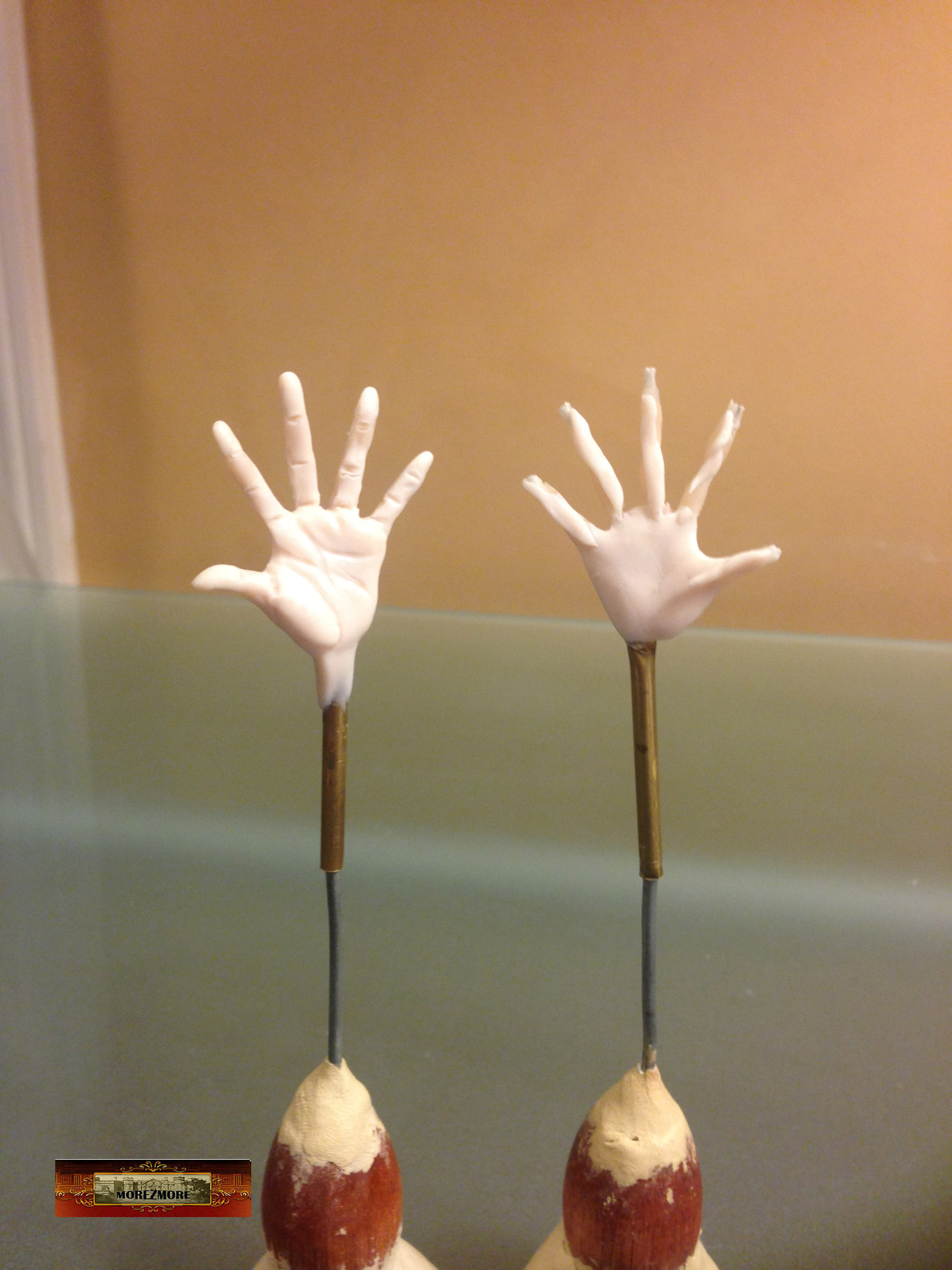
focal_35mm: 33
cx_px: 476
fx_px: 1210
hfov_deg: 42.9
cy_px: 635
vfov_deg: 55.4
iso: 80
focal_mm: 4.12
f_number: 2.4
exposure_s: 1/20
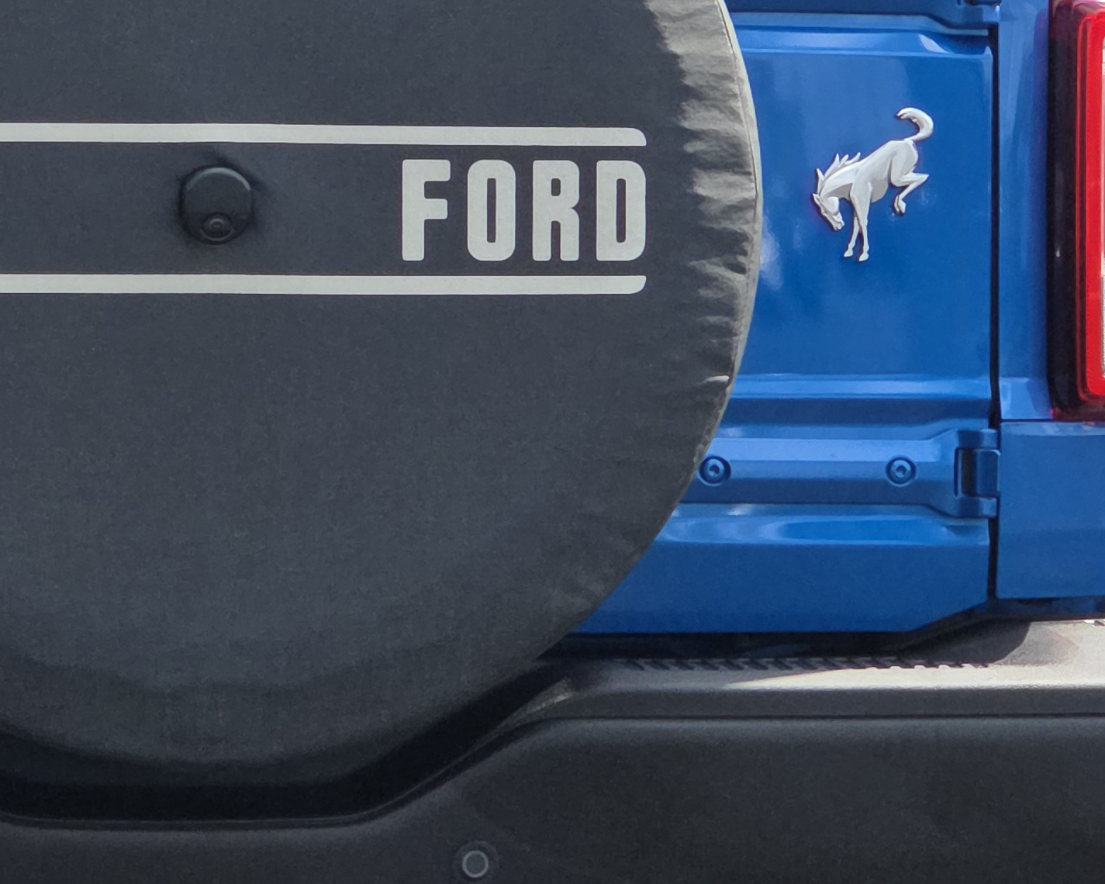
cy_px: 163
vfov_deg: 8.2
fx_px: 6181
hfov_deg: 10.2
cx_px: 151
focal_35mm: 189
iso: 25
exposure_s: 1/719
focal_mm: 7
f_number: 2.4
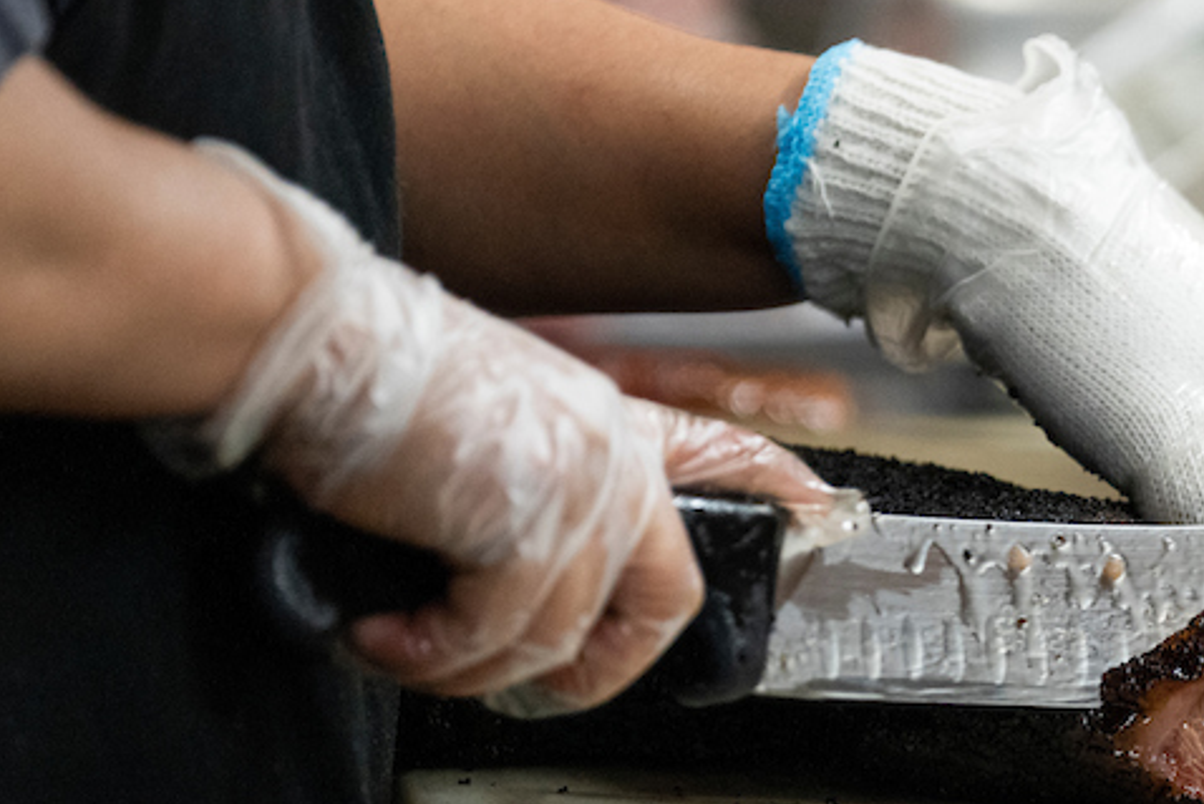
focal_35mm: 502
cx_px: 1310
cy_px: 610
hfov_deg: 4.1
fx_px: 16793
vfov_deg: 2.7
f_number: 2.8
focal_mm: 200
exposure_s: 1/500
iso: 3200
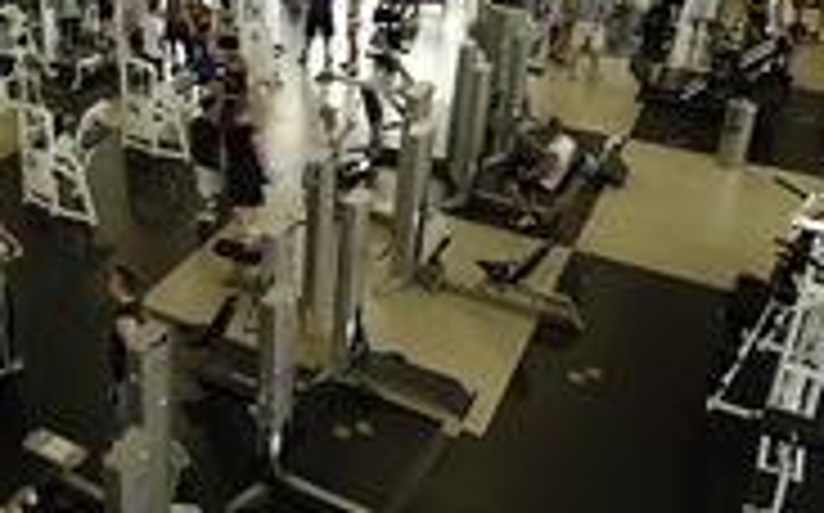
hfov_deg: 46.7
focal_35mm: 40
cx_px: 167
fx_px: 897
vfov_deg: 31.1
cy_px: 101
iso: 100
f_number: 5
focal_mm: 12
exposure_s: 1/20
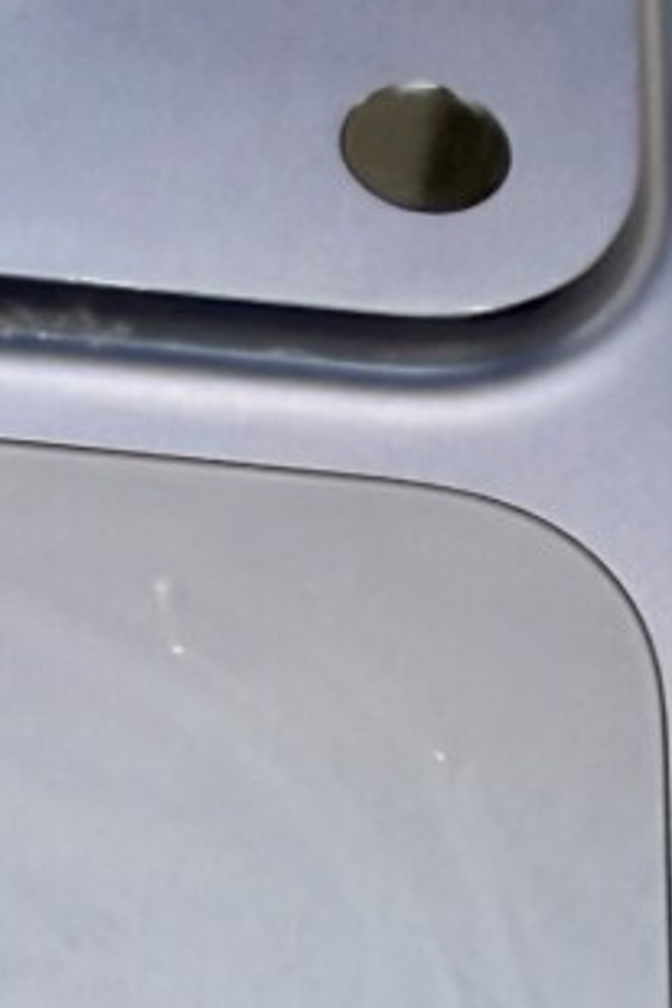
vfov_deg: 19.4
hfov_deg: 15.2
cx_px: -166
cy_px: 1667
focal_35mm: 86
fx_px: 2408
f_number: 2.2
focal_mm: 2.22
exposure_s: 1/120
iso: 250
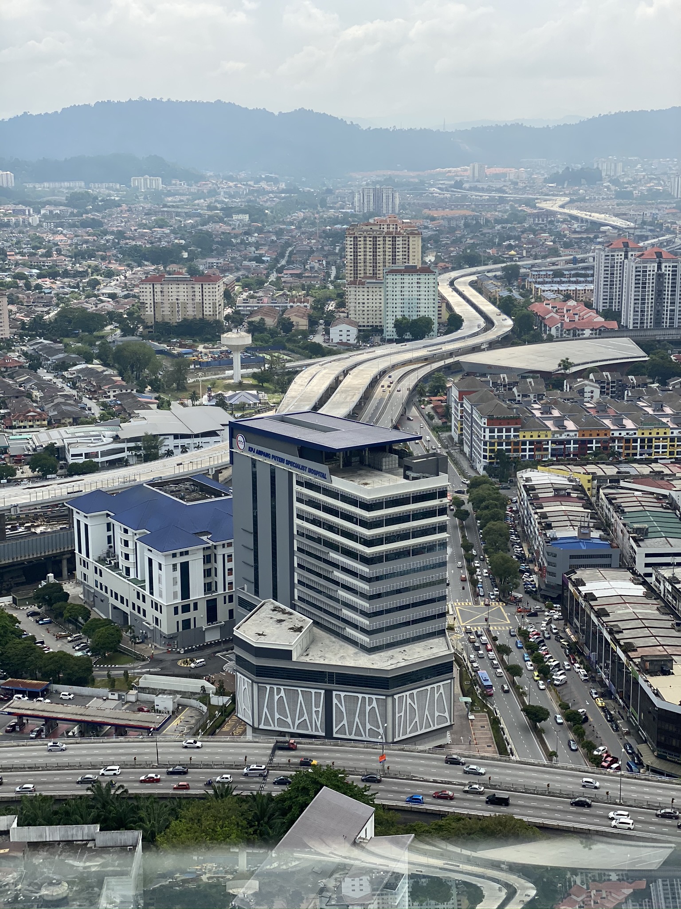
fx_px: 1364
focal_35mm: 52
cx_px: 340
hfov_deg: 28.0
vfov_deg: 36.8
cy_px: 454
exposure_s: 1/2660
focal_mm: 6
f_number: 2
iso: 20
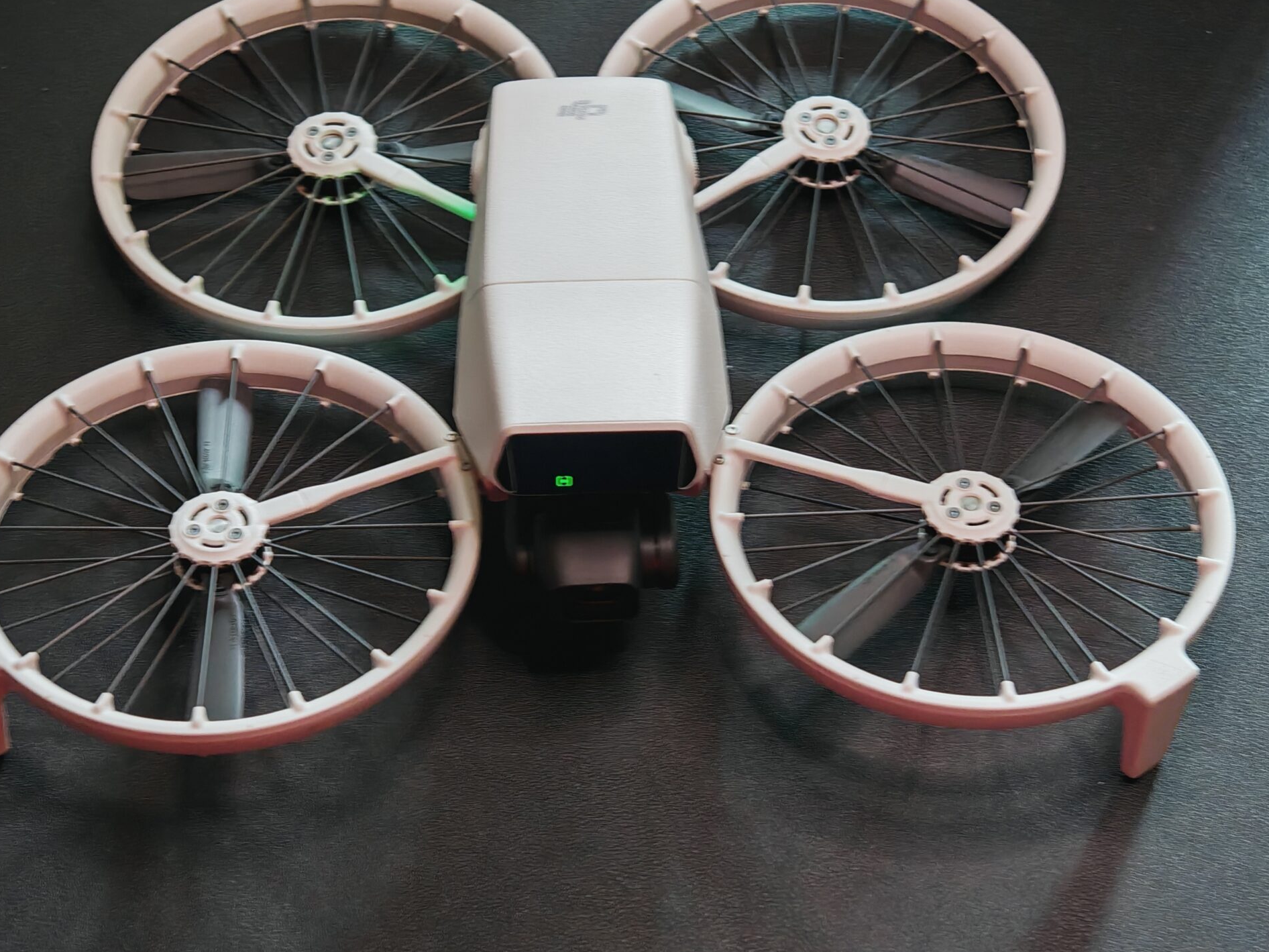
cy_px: 447
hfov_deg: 21.3
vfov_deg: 16.1
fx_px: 3373
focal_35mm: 92
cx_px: 637
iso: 1600
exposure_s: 1/33
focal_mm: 15.38
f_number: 2.6
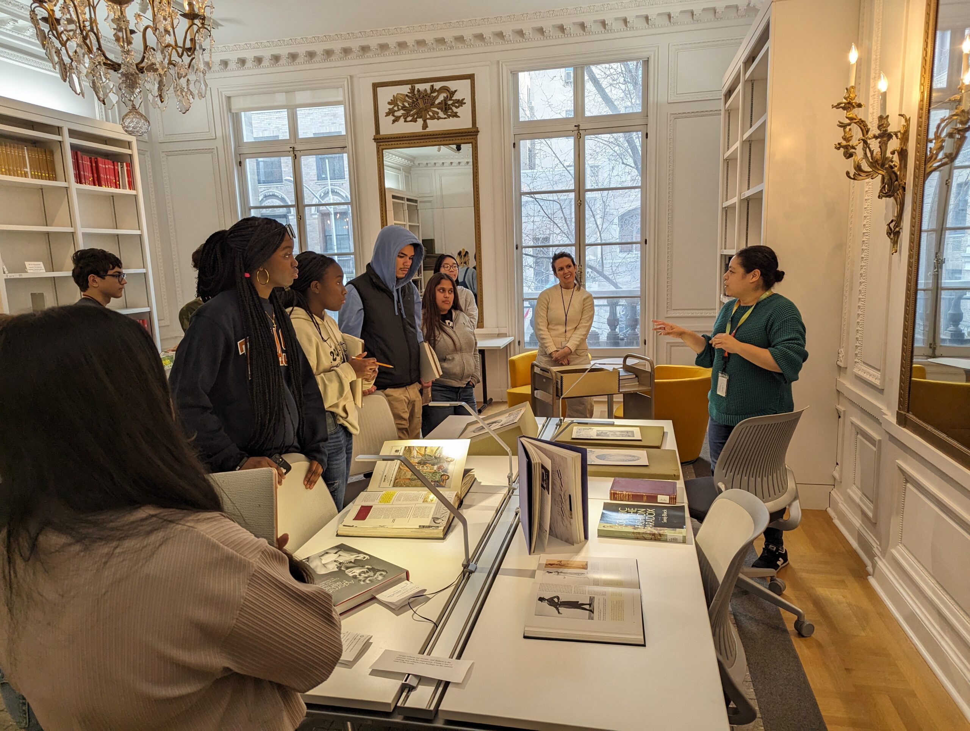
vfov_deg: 56.9
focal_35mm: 24
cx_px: 485
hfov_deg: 71.5
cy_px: 366
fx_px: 674
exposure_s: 1/120
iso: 217
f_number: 1.85
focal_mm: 6.81
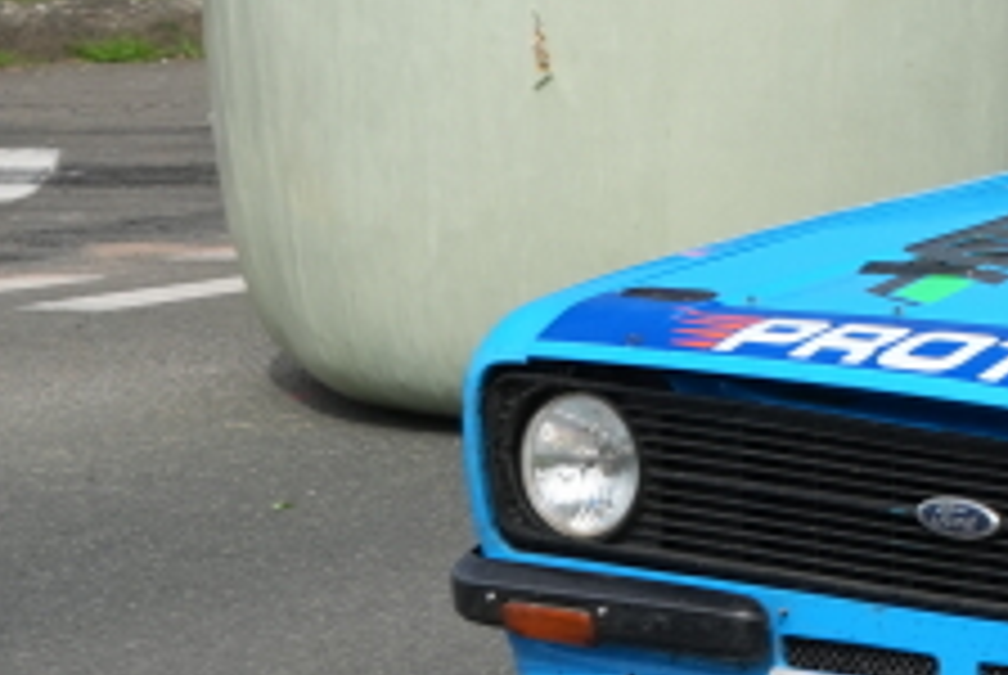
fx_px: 11243
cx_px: 1616
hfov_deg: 5.1
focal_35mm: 401
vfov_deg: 3.4
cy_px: 180
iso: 800
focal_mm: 100
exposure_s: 1/500
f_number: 11
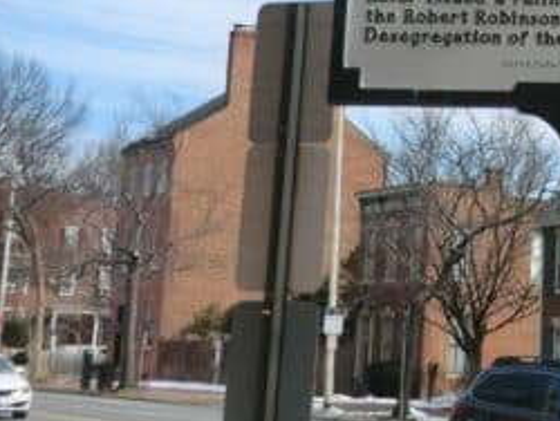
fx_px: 1684
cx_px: 668
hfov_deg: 18.0
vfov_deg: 13.8
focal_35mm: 104
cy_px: -85
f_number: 3.8
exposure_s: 1/1000
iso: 80
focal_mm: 7.1
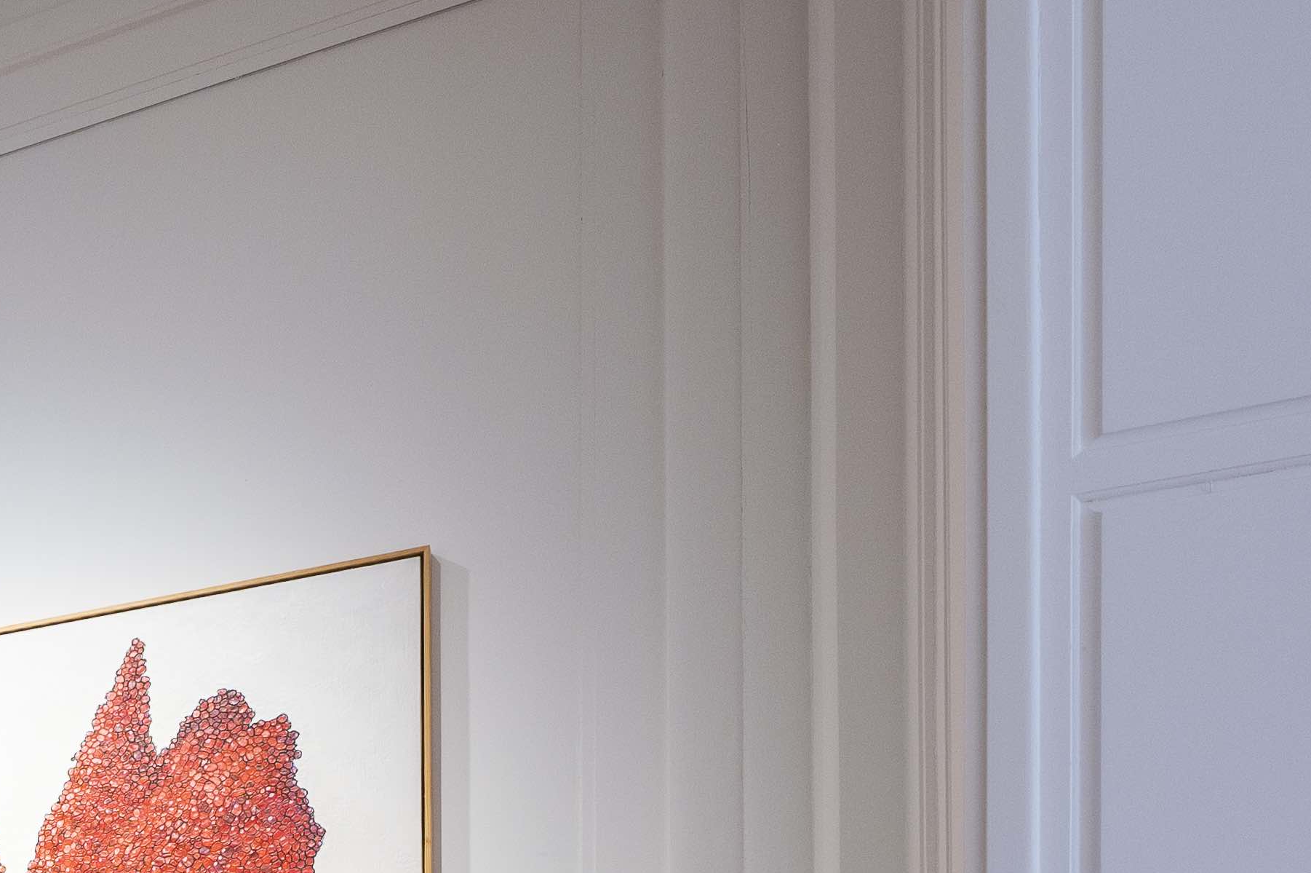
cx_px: -628
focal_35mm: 47
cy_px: 1215
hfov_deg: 28.4
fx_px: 1710
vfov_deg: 24.1
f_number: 8
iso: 200
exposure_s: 1/15
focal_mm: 14
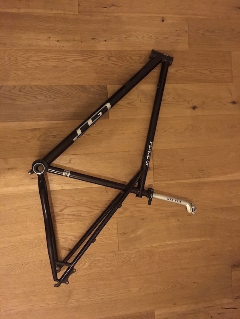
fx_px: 268
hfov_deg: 48.2
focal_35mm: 29
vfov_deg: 61.7
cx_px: 120
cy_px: 160
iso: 640
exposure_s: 1/17
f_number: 2.2
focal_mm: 4.15
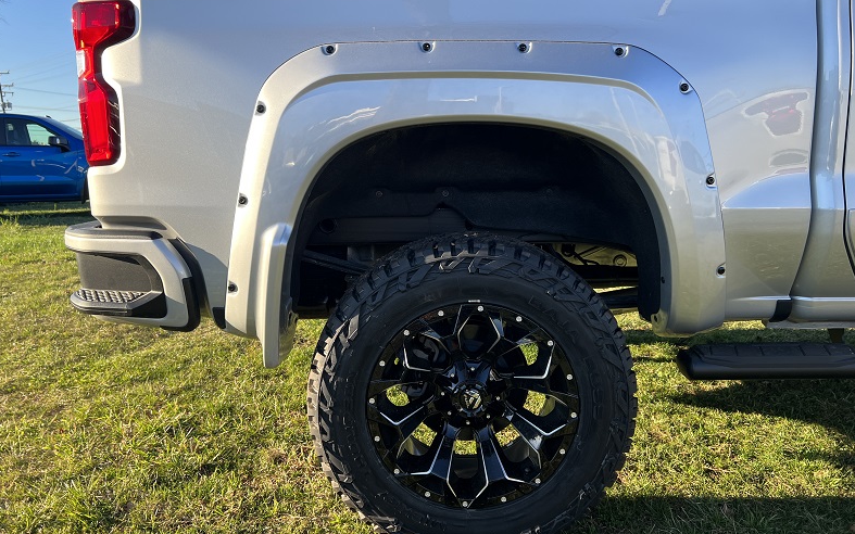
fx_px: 652
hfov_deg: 66.5
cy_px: 239
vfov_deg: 44.5
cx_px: 428
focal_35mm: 28
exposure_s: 1/866
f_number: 1.5
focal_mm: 5.7
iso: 50
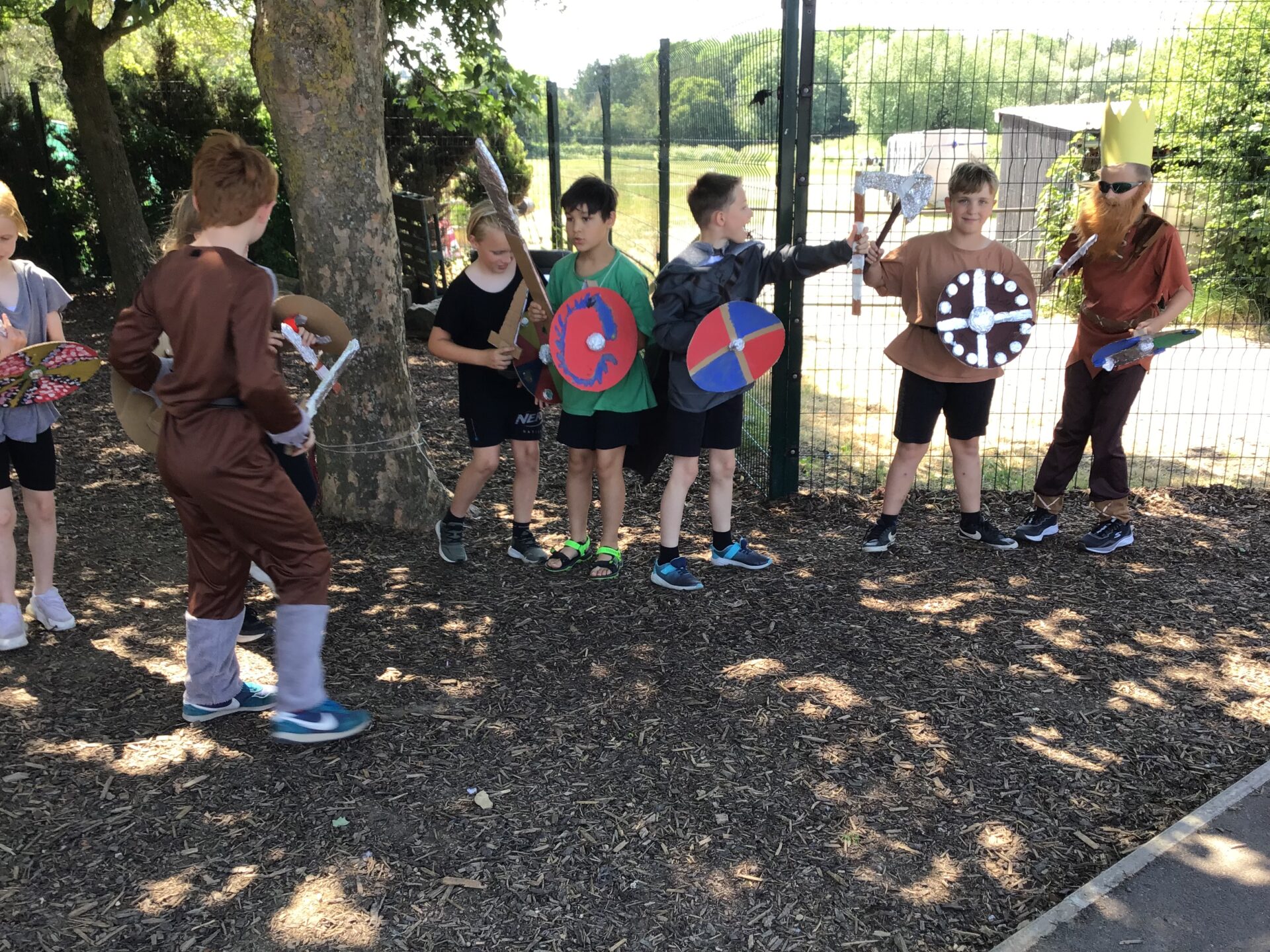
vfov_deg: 45.4
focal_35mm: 31
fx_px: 1137
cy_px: 476
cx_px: 635
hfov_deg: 58.4
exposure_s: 1/112
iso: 25
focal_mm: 3.3
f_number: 2.4
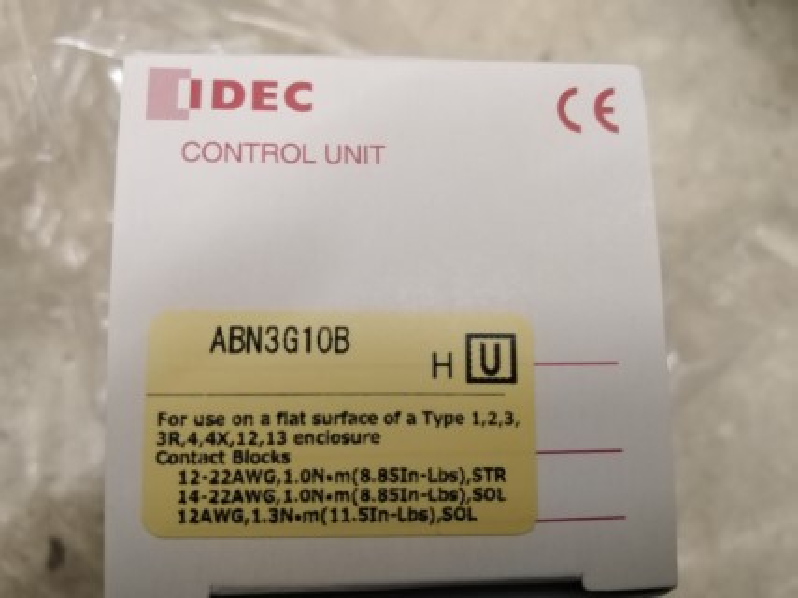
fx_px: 599
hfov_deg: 67.3
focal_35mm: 26
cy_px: 299
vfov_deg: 53.0
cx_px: 399
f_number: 1.8
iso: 366
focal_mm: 3.59
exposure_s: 1/24
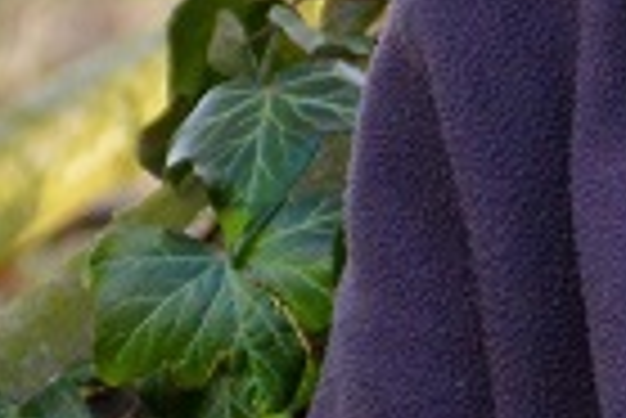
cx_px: 1162
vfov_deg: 1.1
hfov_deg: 1.6
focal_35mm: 1255
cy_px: -396
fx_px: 21840
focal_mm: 155
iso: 1800
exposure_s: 1/500
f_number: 4.8
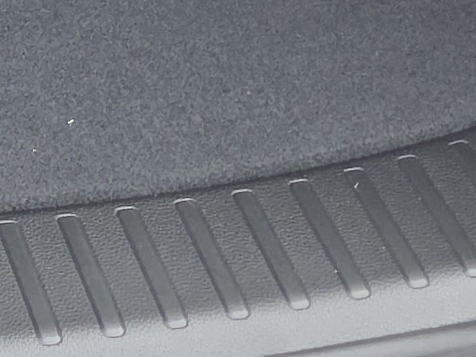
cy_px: -608
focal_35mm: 160
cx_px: -564
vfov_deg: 8.2
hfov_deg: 10.9
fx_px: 2200
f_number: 1.7
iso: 50
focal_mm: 6.3
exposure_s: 1/359
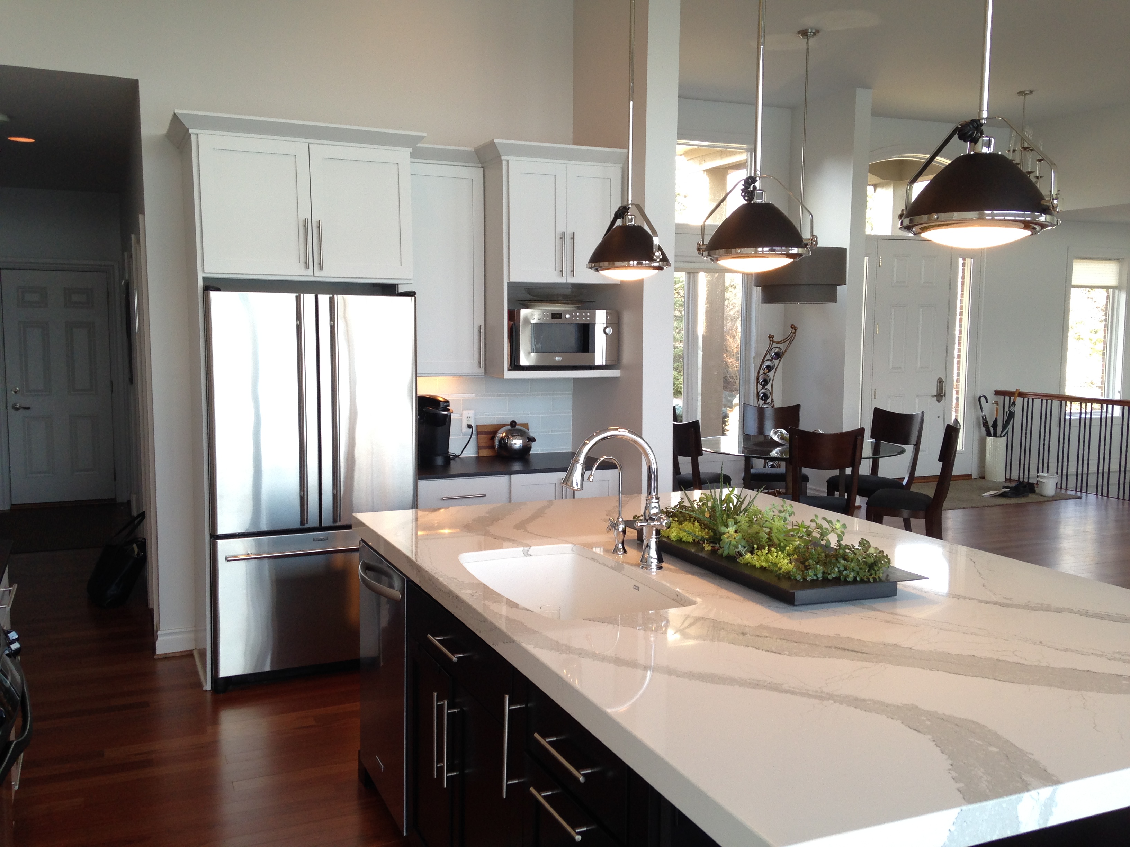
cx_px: 565
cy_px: 424
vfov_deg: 42.9
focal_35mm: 33
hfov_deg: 55.4
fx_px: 1077
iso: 64
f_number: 2.4
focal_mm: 4.12
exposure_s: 1/40
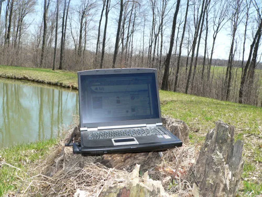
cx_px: 131
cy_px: 98
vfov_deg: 38.7
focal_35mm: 37
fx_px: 280
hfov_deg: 50.1
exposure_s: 1/400
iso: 100
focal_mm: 6.1
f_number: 4
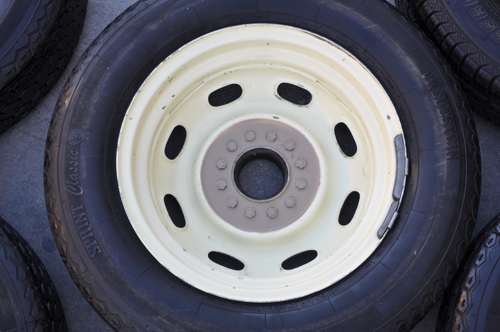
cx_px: 250
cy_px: 166
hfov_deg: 35.1
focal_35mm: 57
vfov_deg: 23.7
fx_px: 791
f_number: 7.1
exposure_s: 1/50
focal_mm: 38
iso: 200
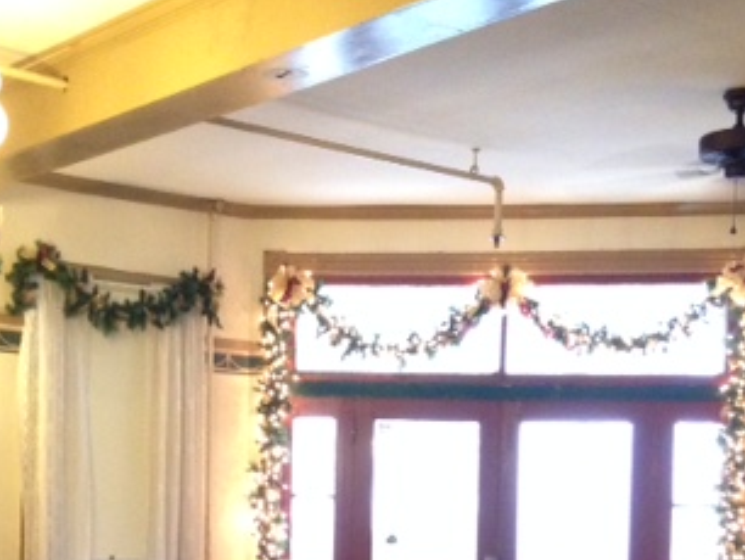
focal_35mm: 69
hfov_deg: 28.0
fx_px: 1486
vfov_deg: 20.7
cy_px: 543
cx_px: 253
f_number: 2.4
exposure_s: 1/15
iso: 500
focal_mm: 4.12
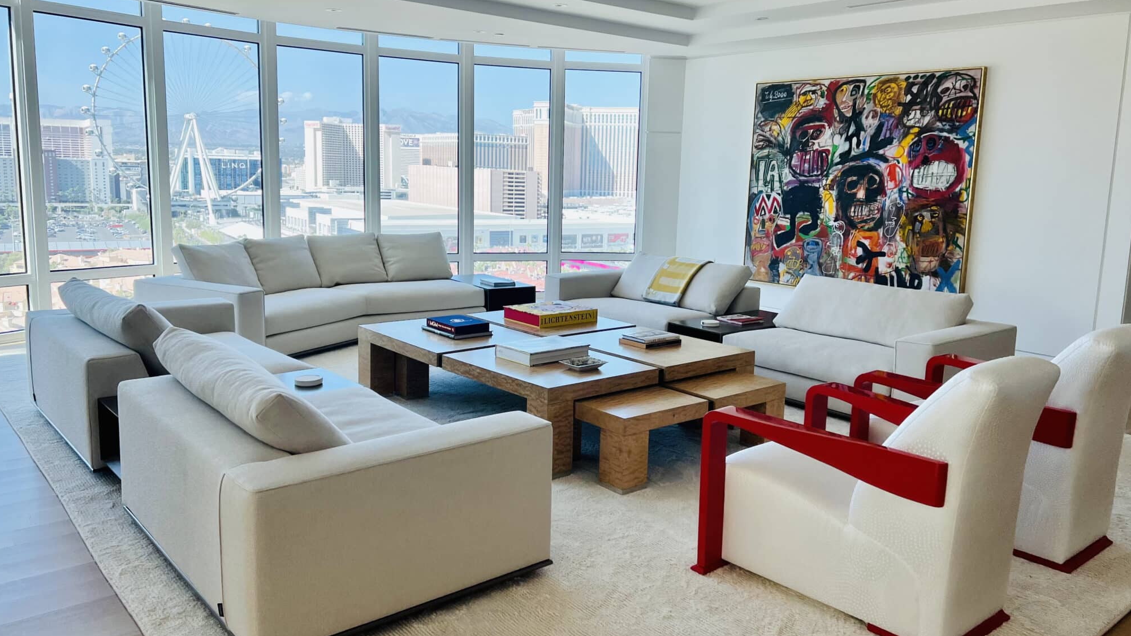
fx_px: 870
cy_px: 301
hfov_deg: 66.1
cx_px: 573
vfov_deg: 40.2
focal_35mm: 29
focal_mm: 5.7
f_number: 1.5
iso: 50
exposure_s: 1/458
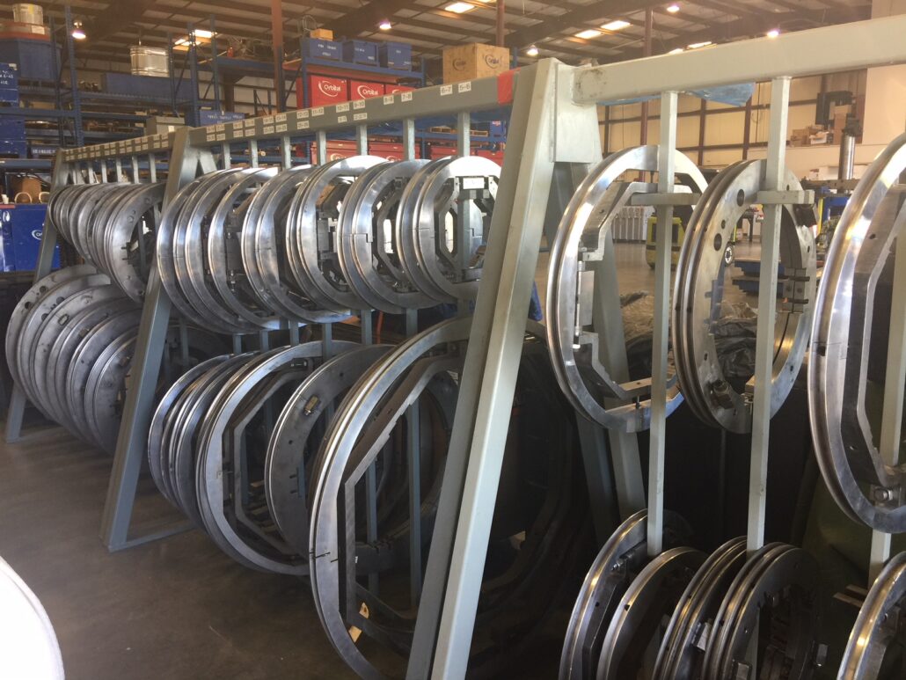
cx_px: 453
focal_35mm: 29
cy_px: 340
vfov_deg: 48.2
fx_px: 759
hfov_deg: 61.6
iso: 32
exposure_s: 1/15
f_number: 2.2
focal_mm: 4.15
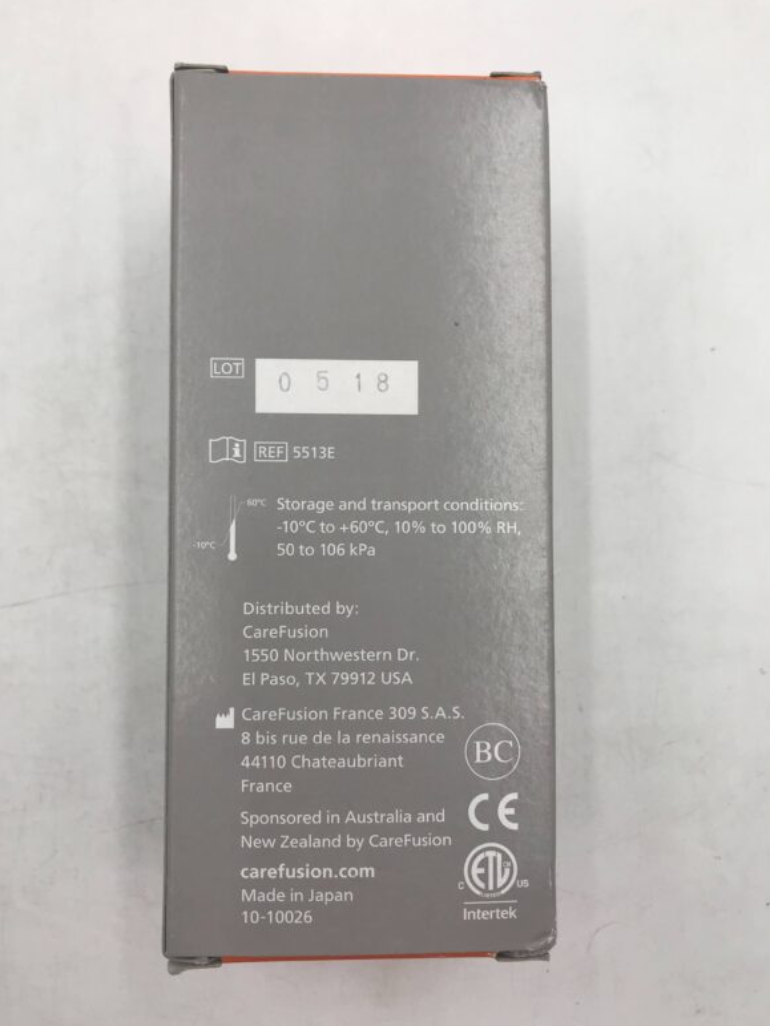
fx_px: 860
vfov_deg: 61.7
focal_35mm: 29
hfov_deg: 48.2
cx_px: 376
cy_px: 526
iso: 20
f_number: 1.8
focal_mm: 3.99
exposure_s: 1/221
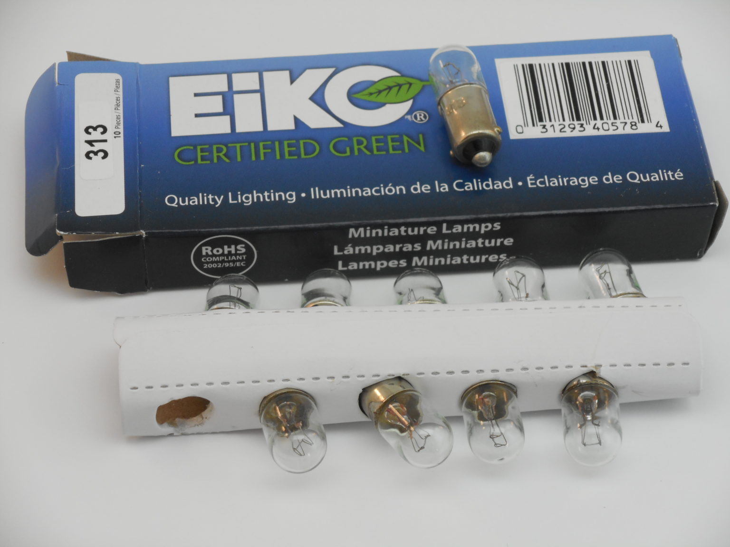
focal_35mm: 102
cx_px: 365
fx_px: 2151
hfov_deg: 19.3
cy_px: 274
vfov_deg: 14.5
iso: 180
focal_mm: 18.2
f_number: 5.8
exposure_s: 1/60
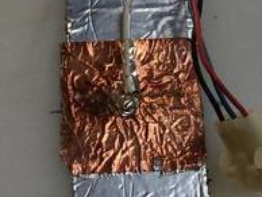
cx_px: 192
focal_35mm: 125
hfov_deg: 15.7
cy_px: 7
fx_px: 947
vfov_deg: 11.8
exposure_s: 1/578
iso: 32
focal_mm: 4.12
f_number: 2.2
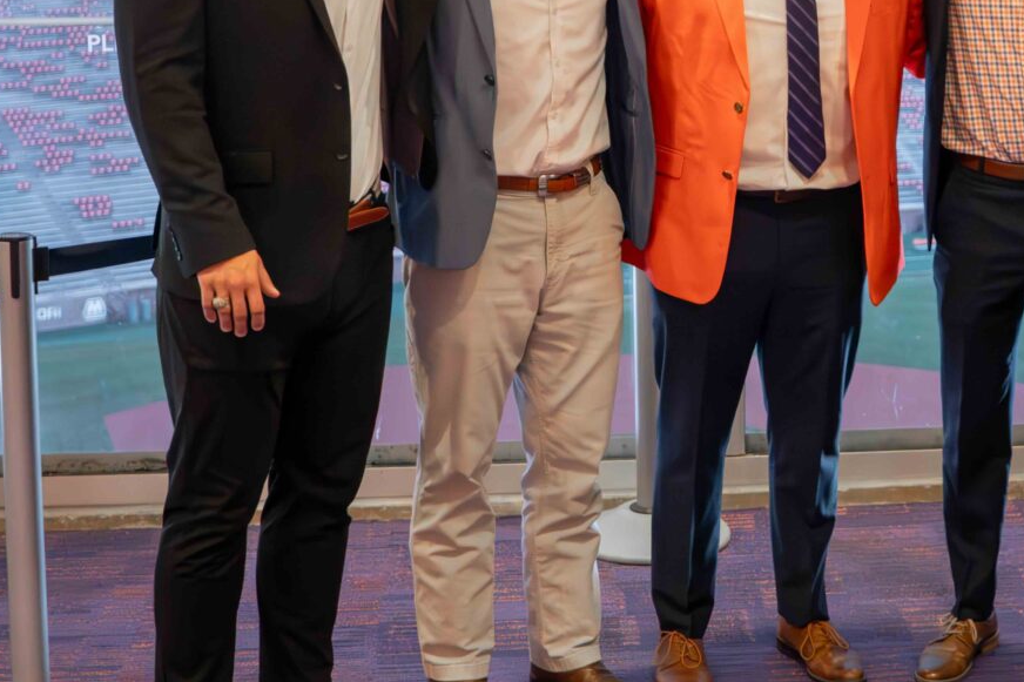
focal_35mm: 74
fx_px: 2104
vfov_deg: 18.3
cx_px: 811
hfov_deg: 26.9
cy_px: 139
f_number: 3.5
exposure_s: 1/160
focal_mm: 28
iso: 5000
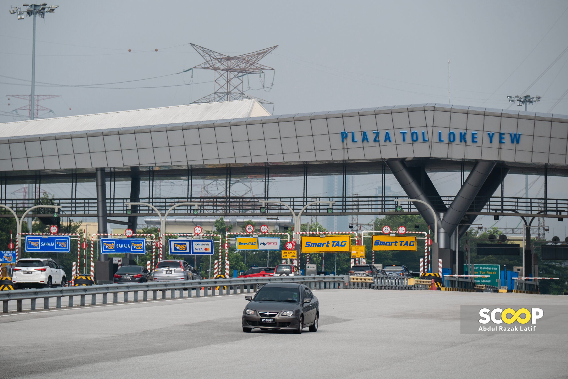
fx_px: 3187
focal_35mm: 202
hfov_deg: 10.2
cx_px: 284
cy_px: 190
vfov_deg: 6.8
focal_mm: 134.4
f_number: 4.5
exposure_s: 1/640
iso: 160
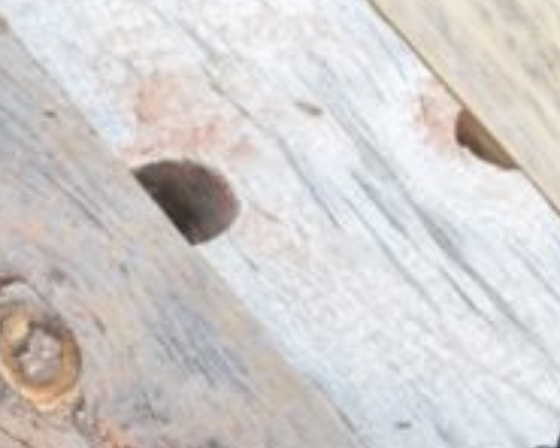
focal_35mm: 163
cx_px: 642
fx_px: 2702
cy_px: 752
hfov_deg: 11.6
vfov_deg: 9.1
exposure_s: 1/25
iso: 200
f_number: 8
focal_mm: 28
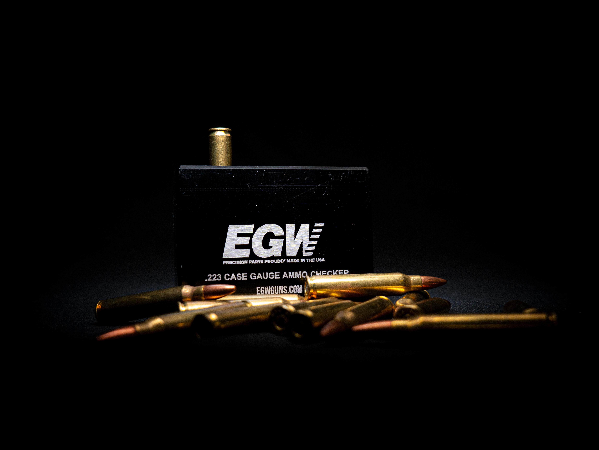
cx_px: 300
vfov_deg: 39.7
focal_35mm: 36
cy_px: 225
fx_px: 623
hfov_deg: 51.3
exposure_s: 1/640
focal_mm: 18
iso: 400
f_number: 3.9
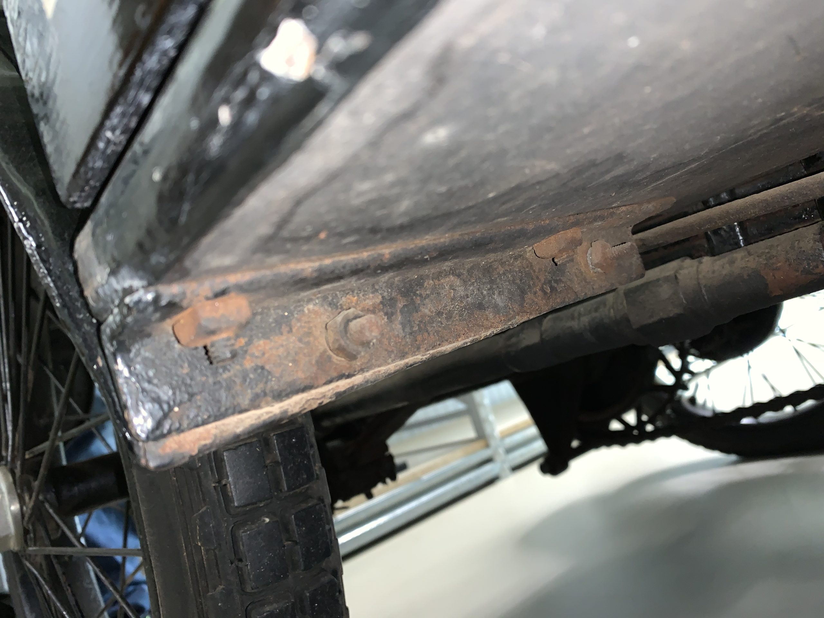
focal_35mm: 26
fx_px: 619
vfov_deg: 53.1
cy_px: 309
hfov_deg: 67.3
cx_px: 412
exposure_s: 1/16
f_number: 1.8
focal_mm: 4.25
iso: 125
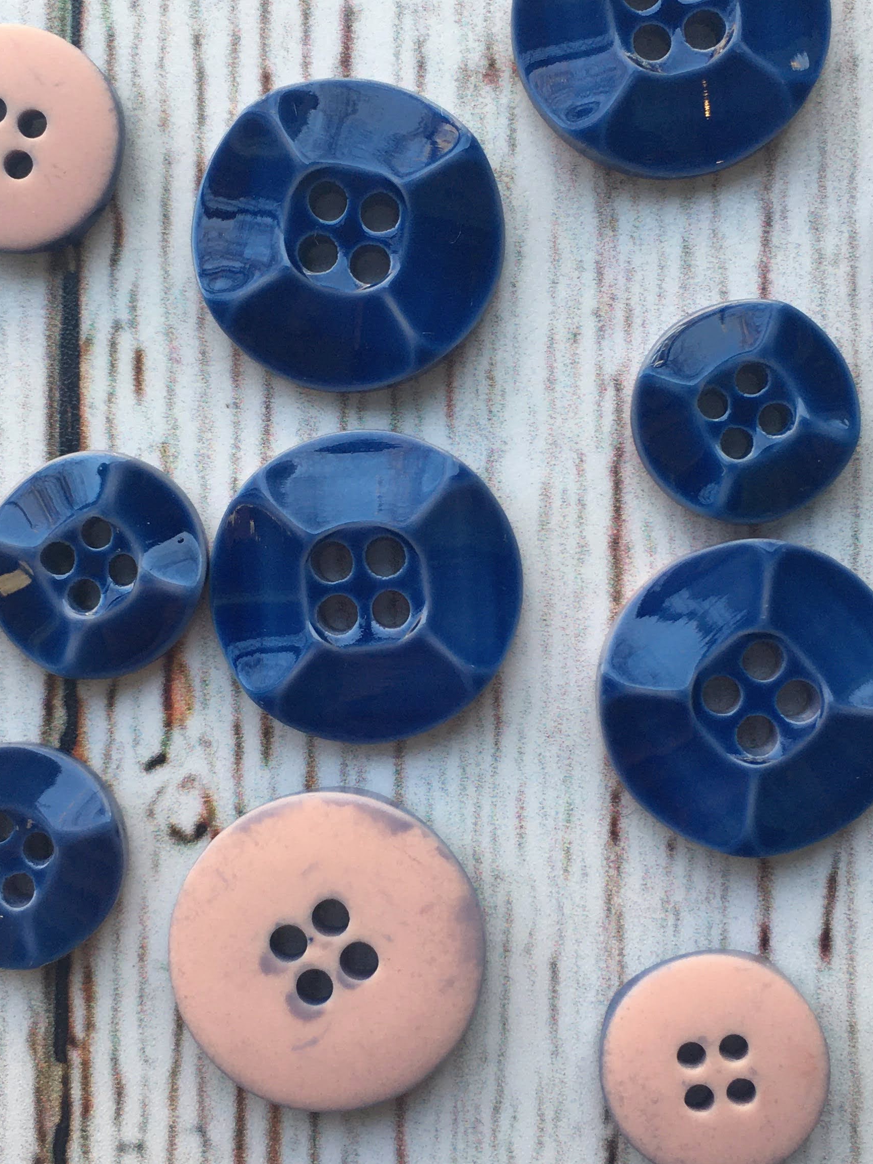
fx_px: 1715
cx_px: 453
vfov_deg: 37.5
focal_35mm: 51
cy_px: 552
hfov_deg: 28.6
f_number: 2.2
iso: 40
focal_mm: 4.15
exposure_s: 1/100
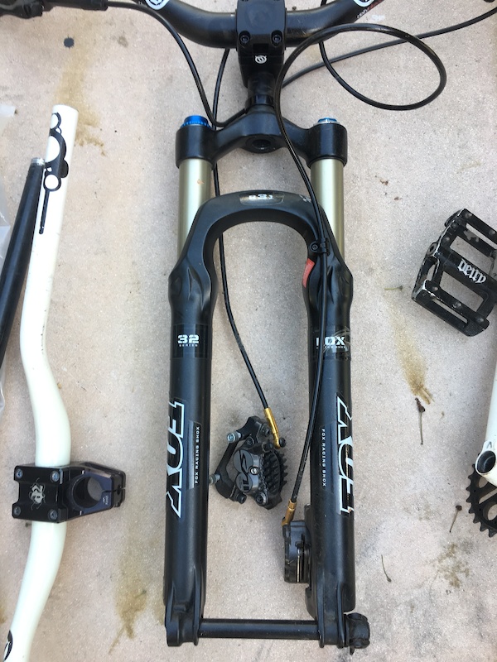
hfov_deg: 48.2
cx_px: 248
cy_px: 331
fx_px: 555
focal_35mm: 29
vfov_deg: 61.7
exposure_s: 1/120
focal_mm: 4.15
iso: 32
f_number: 2.2
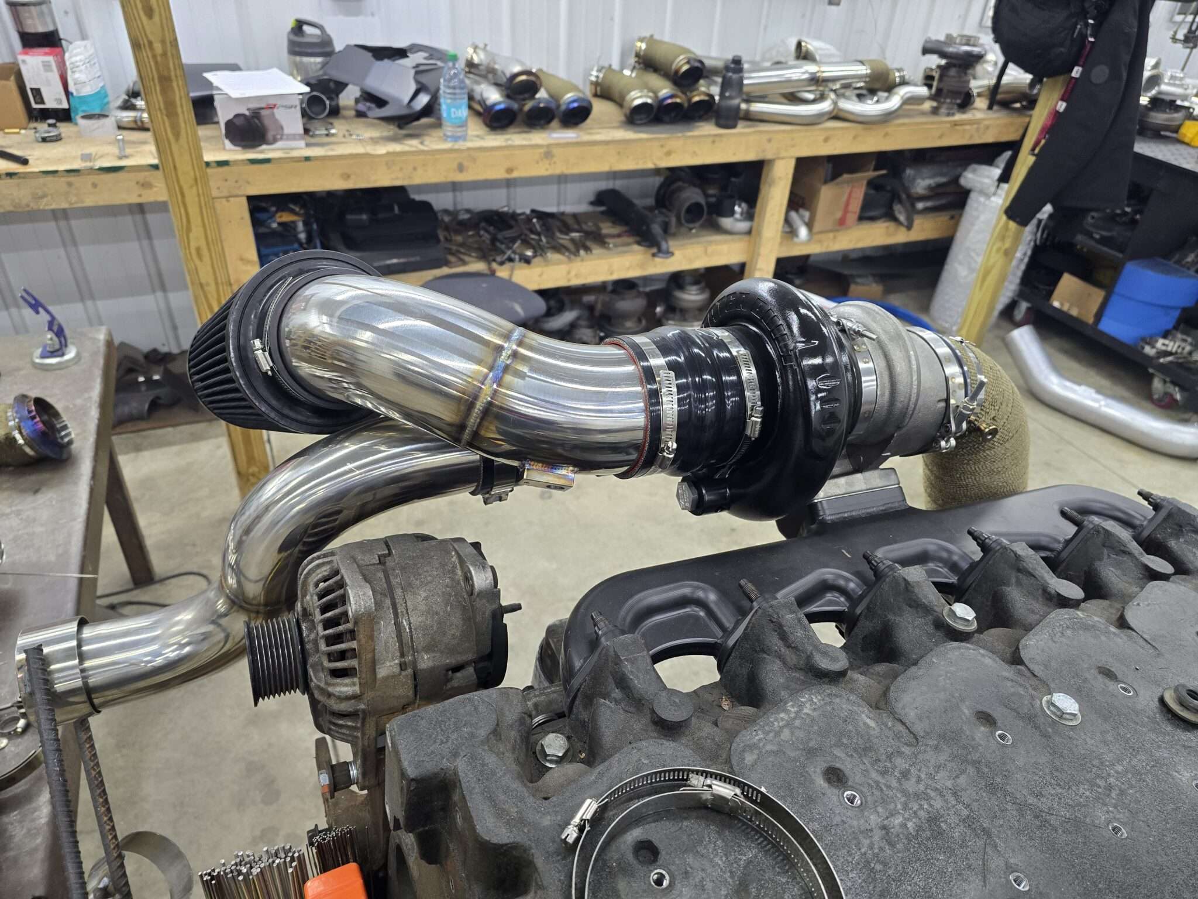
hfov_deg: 73.9
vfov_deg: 58.9
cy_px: 450
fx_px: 796
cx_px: 599
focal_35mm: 23
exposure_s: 1/120
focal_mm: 6.3
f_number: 1.7
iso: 320
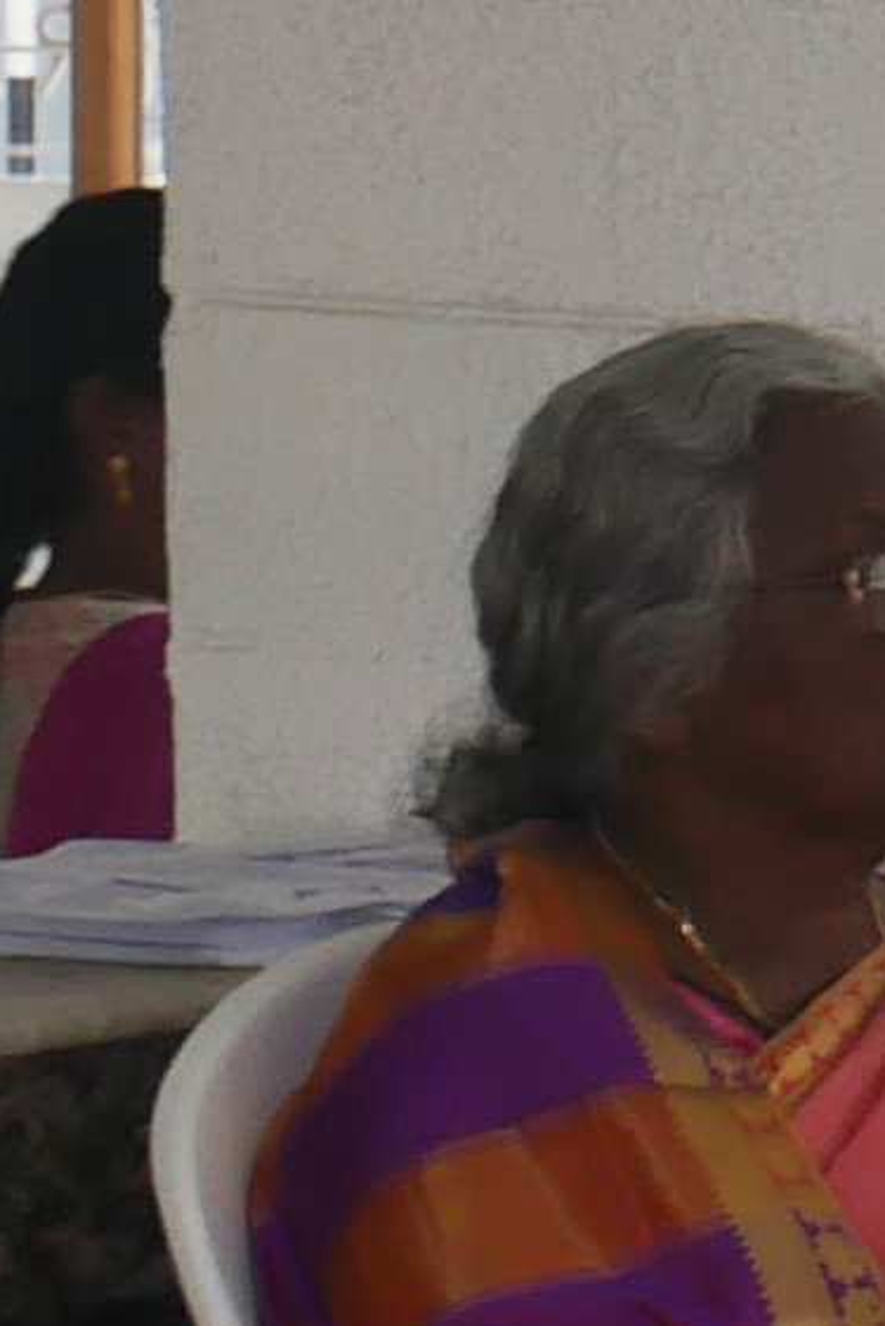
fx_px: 12529
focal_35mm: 340
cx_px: 5072
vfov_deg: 6.1
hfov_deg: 3.6
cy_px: 481
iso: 200
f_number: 5.6
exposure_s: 1/125
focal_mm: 20
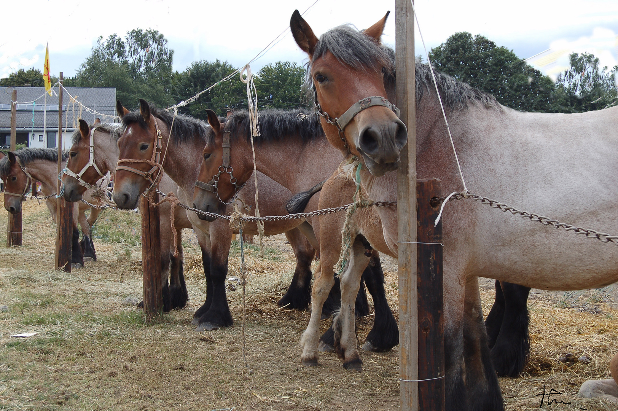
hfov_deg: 35.1
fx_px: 978
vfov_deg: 23.7
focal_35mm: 57
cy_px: 206
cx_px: 309
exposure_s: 1/200
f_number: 7.1
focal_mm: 38
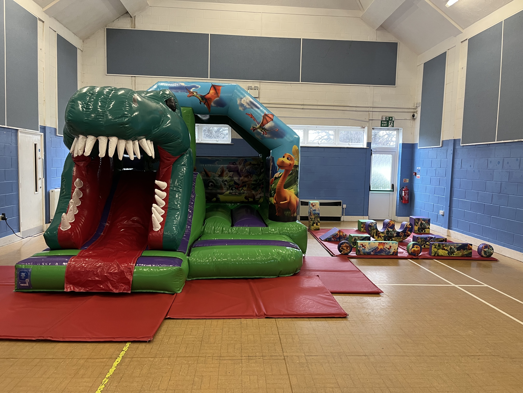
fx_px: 393
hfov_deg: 67.3
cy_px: 196
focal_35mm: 26
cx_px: 262
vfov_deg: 53.1
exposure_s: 1/50
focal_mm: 5.1
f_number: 1.6
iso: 200
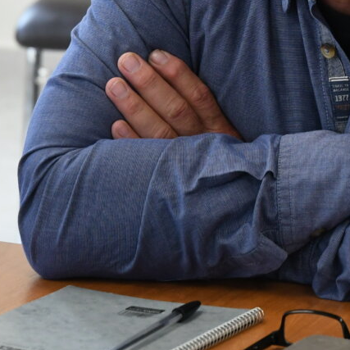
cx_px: 345
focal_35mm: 258
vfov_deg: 6.8
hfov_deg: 6.8
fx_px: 2951
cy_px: -21
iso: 1250
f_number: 3.5
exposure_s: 1/320
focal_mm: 48
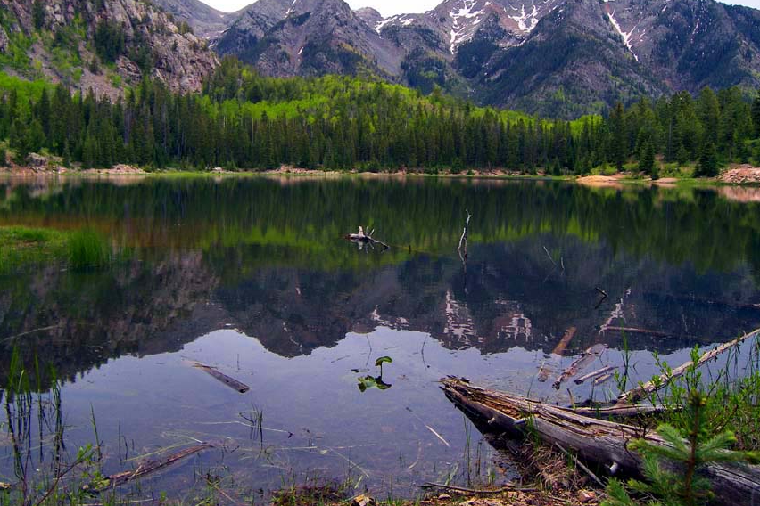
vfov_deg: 43.4
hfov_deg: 61.6
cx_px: 324
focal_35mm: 30
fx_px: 633
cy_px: 204
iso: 50
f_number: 2.8
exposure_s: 1/250
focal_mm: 5
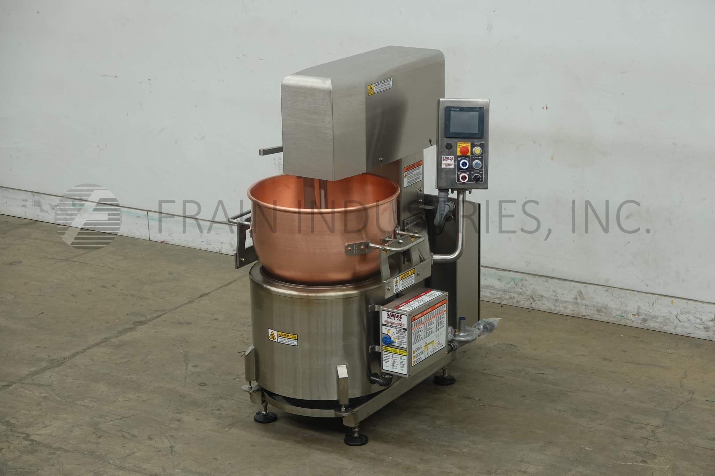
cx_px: 358
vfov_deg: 18.2
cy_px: 238
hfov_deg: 27.0
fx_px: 1489
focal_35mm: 75
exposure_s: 1/80
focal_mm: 27.44
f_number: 4
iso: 250
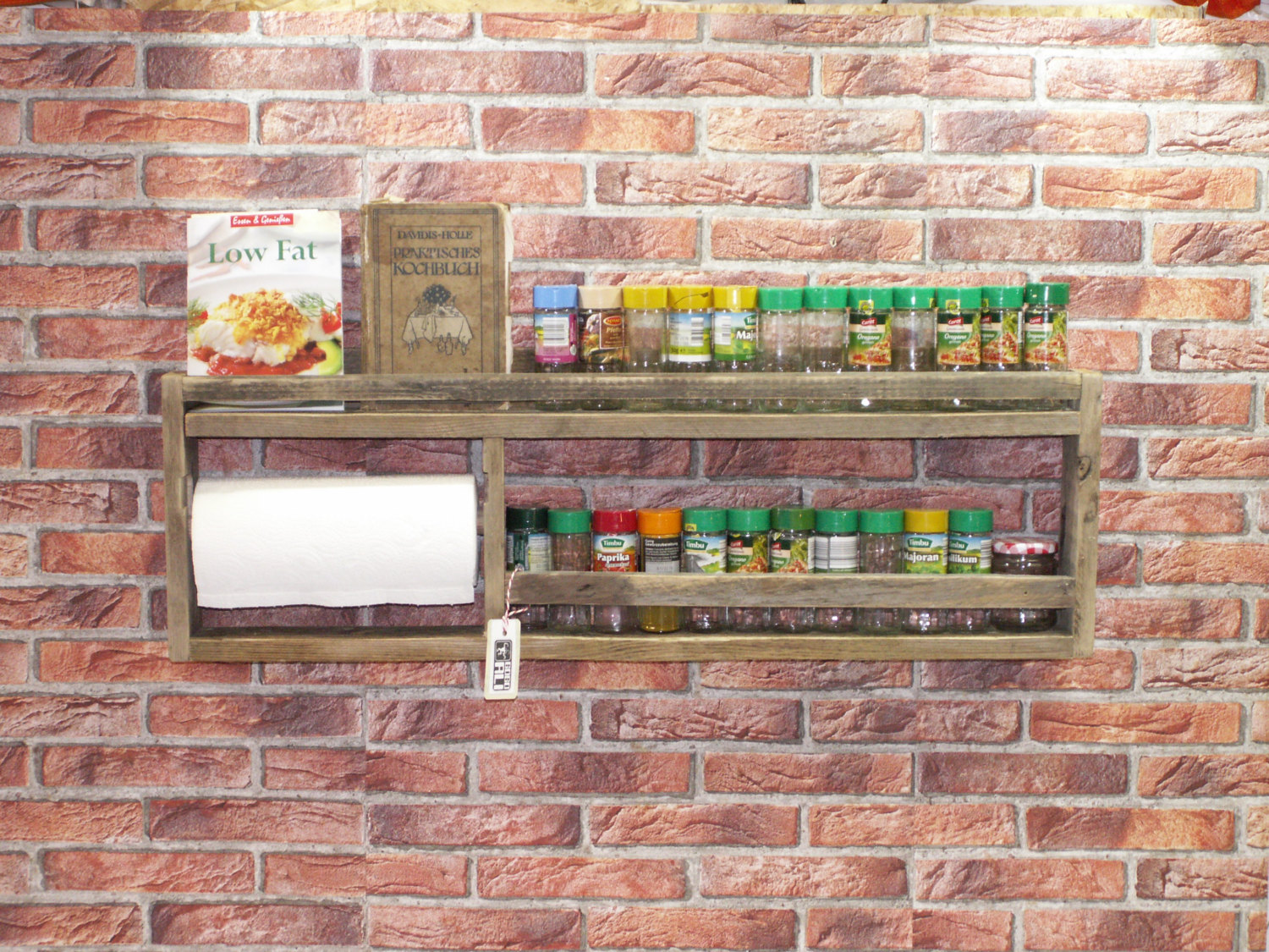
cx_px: 634
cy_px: 476
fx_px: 2603
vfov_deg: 20.7
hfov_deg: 27.4
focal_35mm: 71
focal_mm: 11.93
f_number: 3.2
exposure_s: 1/40
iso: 160
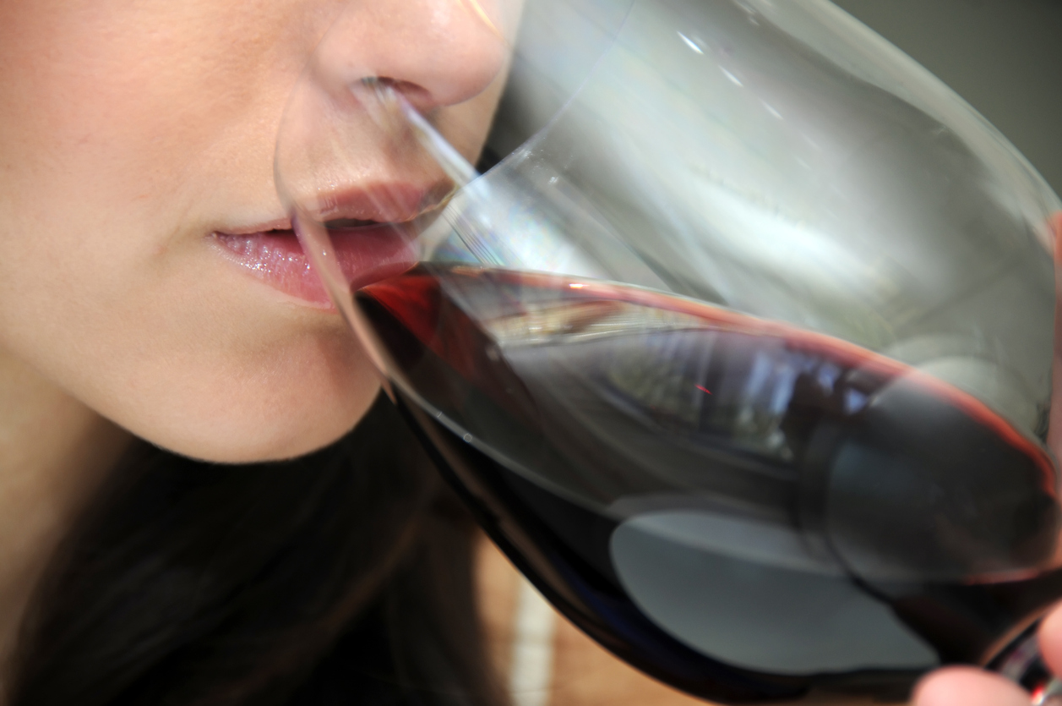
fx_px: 8840
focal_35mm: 300
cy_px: 353
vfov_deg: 4.6
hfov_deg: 6.9
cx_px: 531
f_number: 5.6
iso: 200
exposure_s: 1/60
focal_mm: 200
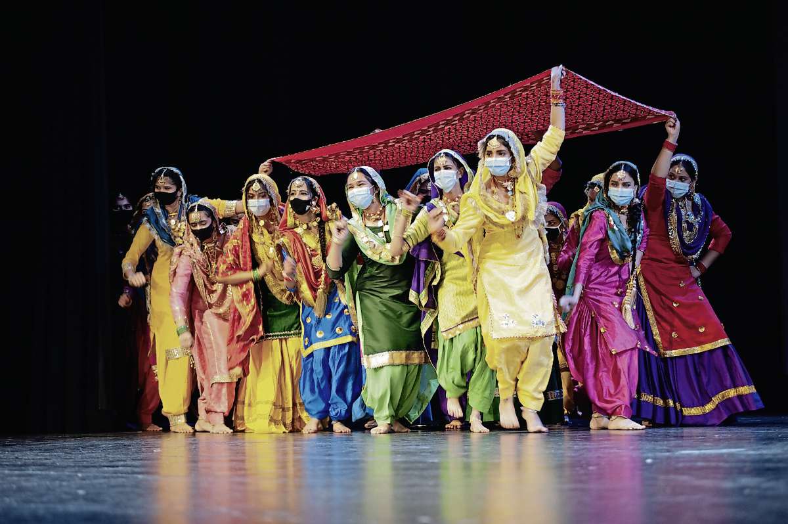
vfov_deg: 14.4
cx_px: 394
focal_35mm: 95
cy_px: 262
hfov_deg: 21.5
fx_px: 2078
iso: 500
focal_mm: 95
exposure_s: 1/80
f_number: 2.8
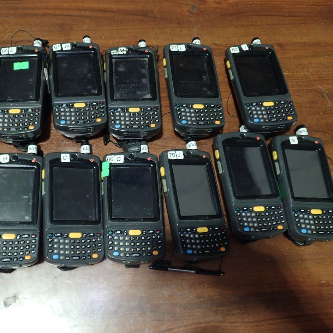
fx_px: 392
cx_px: 125
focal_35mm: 36
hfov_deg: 45.7
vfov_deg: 46.0
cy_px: 168
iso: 250
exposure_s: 1/30
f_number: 2.3
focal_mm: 5.5
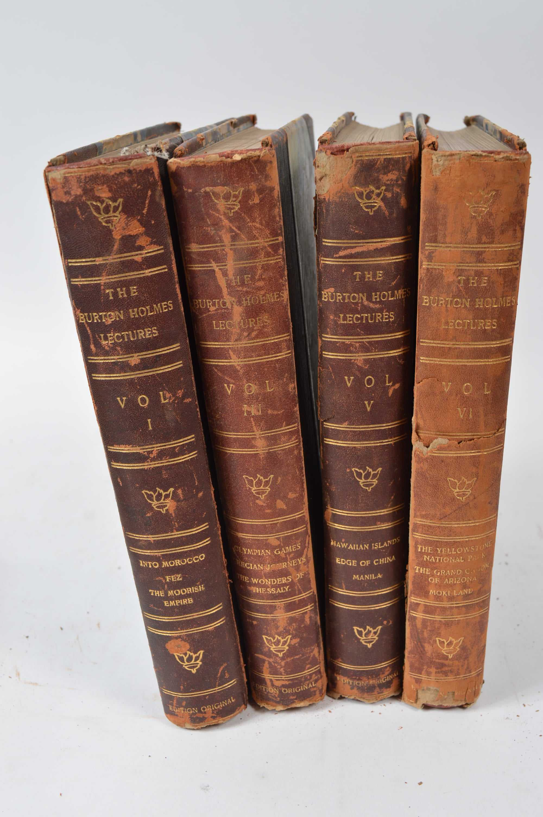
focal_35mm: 39
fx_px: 884
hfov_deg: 34.1
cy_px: 408
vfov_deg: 49.6
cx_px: 272
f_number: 9
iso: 100
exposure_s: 1/100
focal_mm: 26
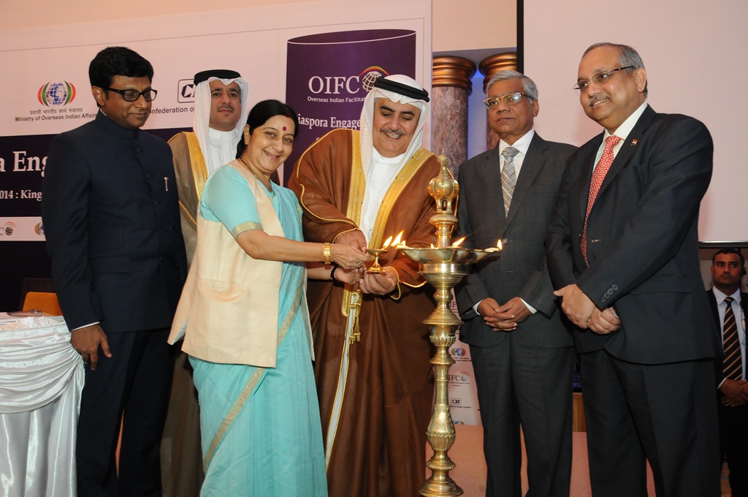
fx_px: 654
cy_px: 248
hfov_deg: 59.6
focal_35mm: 32
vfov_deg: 41.6
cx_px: 374
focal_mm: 21
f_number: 6.3
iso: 1250
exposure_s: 1/80
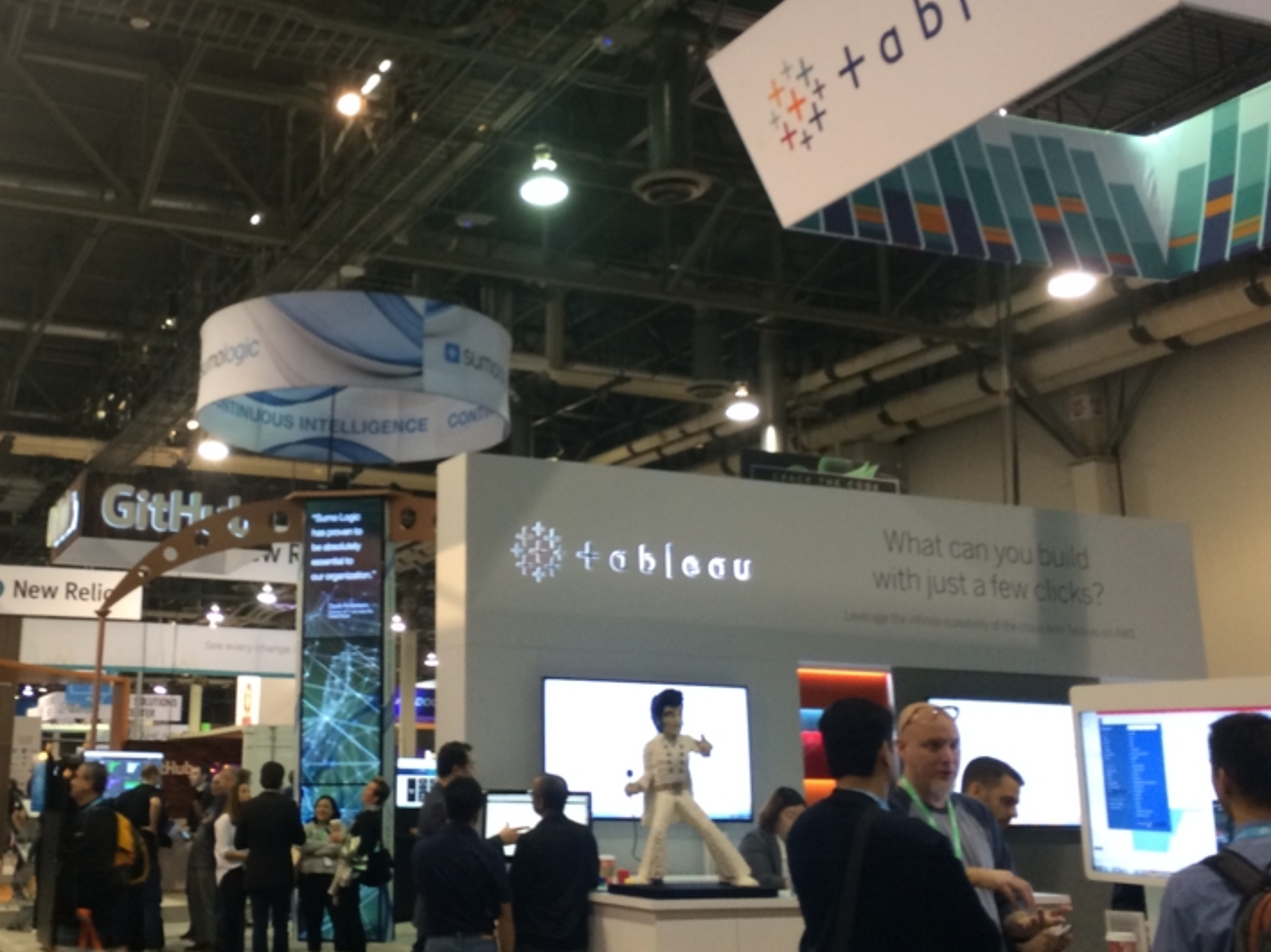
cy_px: 384
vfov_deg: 34.2
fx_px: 1542
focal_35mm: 42
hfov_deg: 44.3
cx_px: 442
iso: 100
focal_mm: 4.15
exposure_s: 1/30
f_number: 2.2
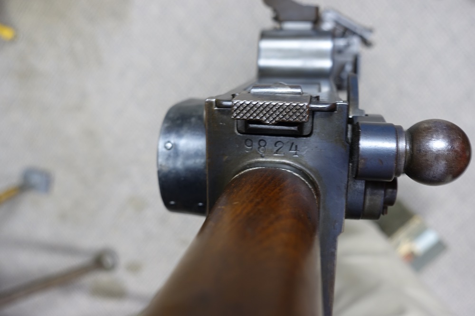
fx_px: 409
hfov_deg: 60.3
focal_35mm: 31
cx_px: 238
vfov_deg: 42.3
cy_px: 158
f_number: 3.2
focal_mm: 11.45
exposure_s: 1/6
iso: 125
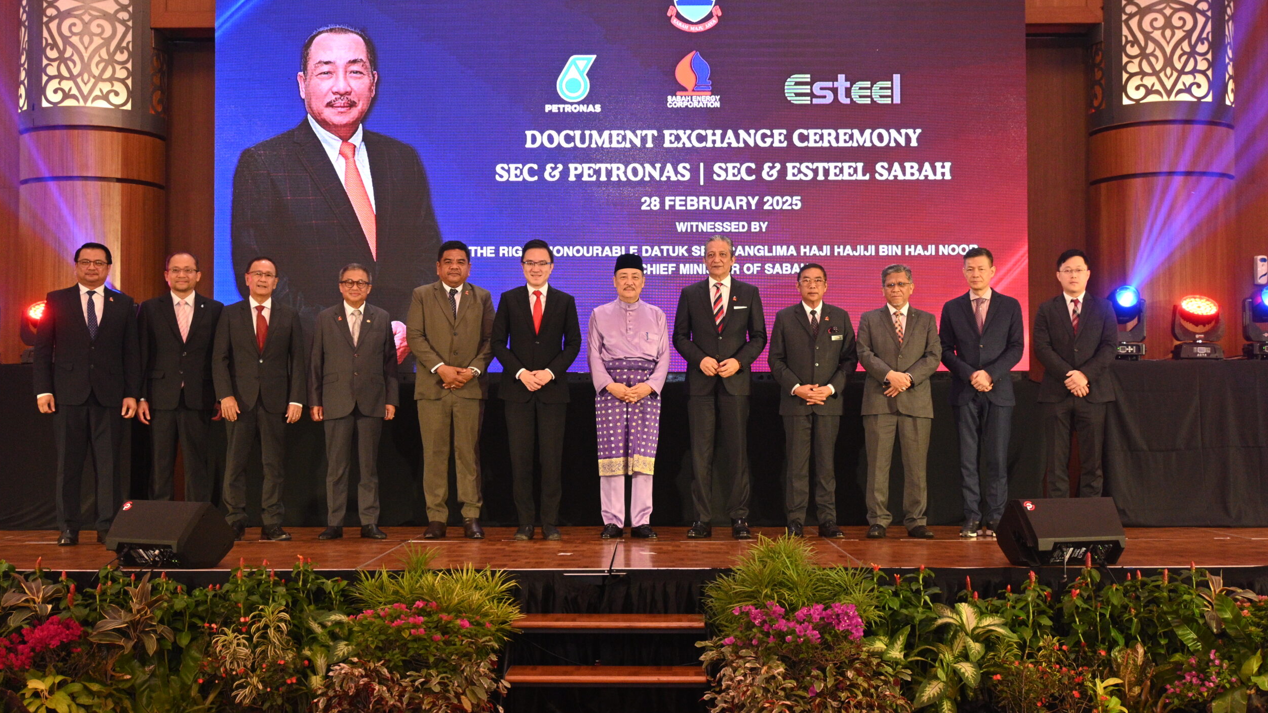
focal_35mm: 49
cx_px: 639
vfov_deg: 24.5
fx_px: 1641
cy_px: 355
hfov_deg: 42.3
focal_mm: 30.5
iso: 2000
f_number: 4.8
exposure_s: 1/60
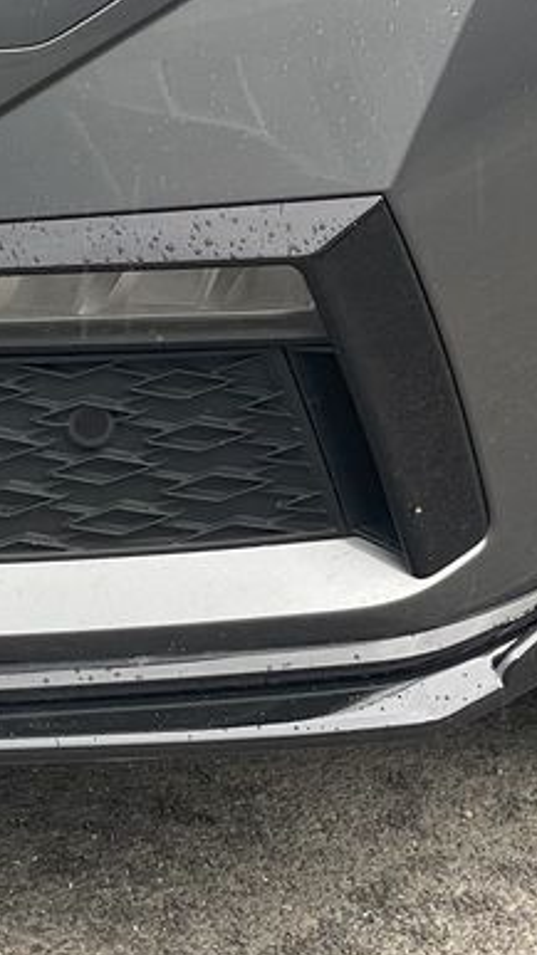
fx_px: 4457
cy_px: 280
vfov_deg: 12.2
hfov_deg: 6.8
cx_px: -228
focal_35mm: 176
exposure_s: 1/151
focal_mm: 6
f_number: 2
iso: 25
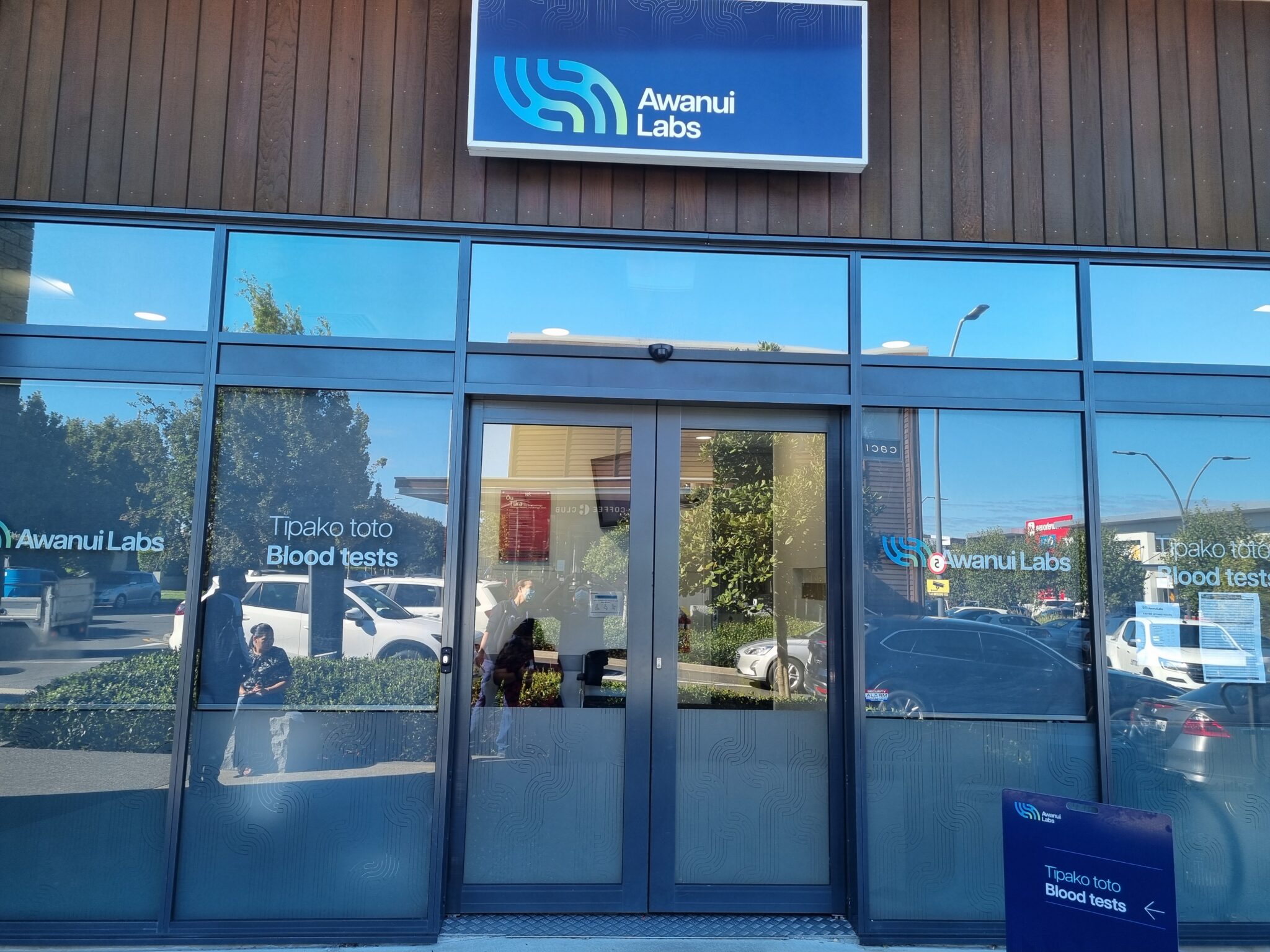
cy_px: 476
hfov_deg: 67.3
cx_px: 635
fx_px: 954
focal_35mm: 26
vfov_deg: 53.1
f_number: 1.8
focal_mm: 5.4
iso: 50
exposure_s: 1/252
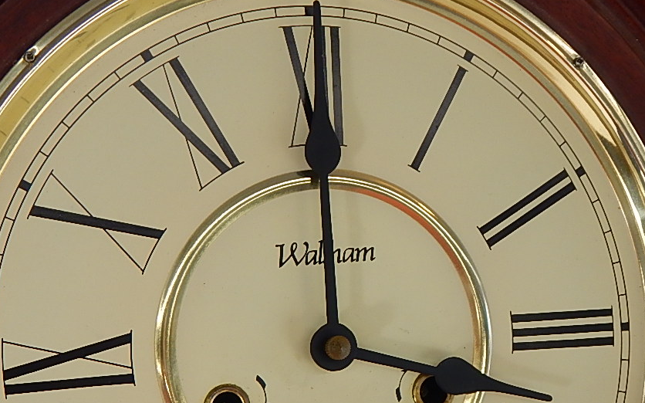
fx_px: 1213
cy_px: 328
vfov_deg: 18.7
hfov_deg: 29.8
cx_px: 339
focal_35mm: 69
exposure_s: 1/50
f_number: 3.3
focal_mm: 6.1
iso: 125
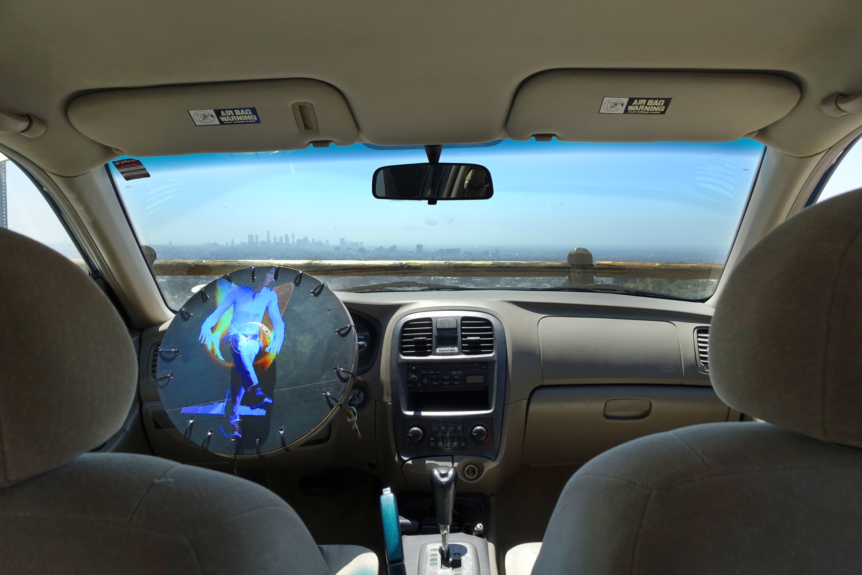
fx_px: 575
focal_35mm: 24
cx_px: 431
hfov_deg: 73.7
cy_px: 288
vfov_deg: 53.1
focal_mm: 8.8
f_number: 4
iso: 100
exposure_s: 1/60
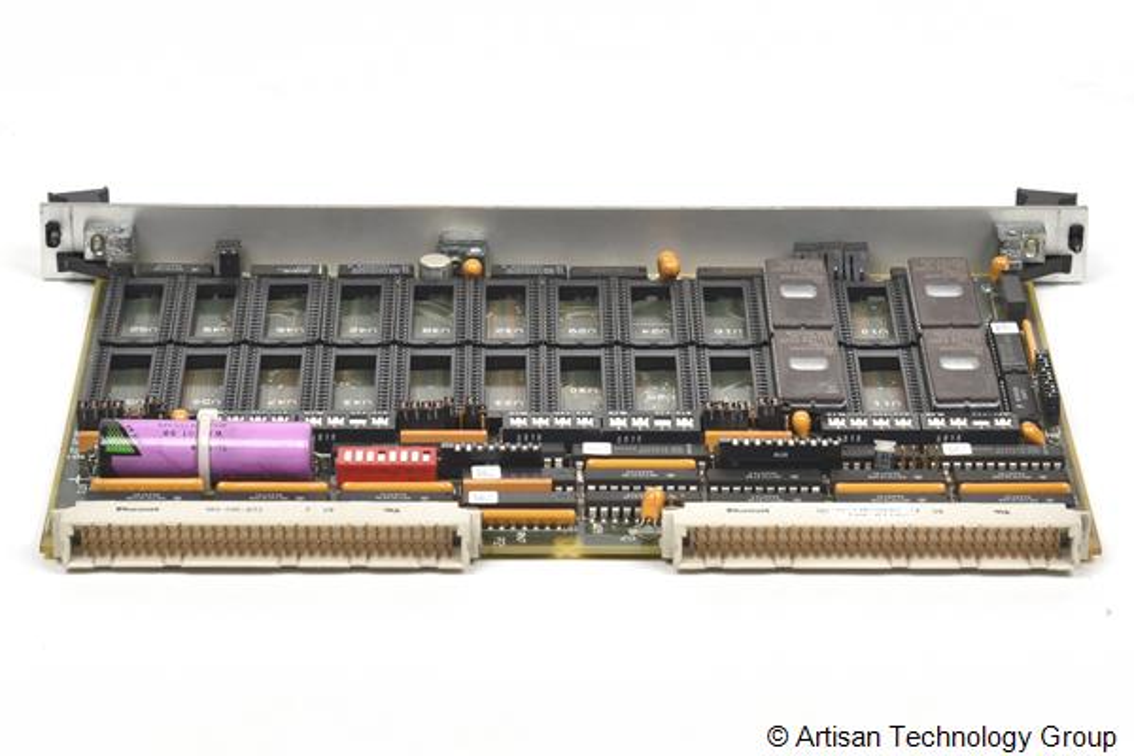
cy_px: 378
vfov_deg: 17.5
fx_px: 2457
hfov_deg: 26.0
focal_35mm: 78
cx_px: 567
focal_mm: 52
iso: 100
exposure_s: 1/200
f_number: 10
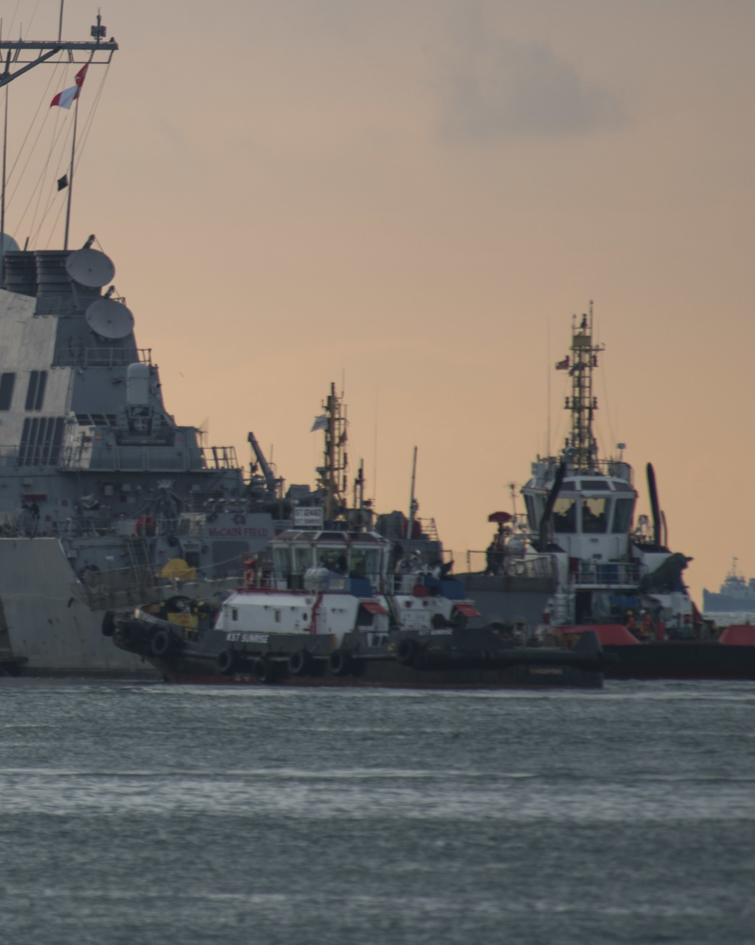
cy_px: 285
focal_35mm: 1005
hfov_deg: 1.5
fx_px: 28075
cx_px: -172
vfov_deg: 1.9
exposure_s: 1/250
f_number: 5.6
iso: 100
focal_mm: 400
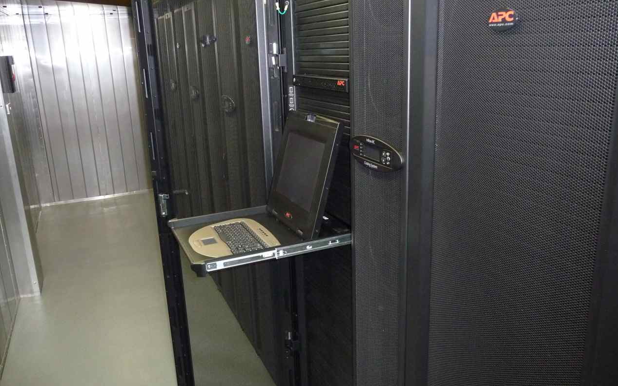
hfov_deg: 62.9
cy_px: 180
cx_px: 312
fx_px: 505
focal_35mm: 30
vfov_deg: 41.8
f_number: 3.3
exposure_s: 1/30
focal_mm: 4.7
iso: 500
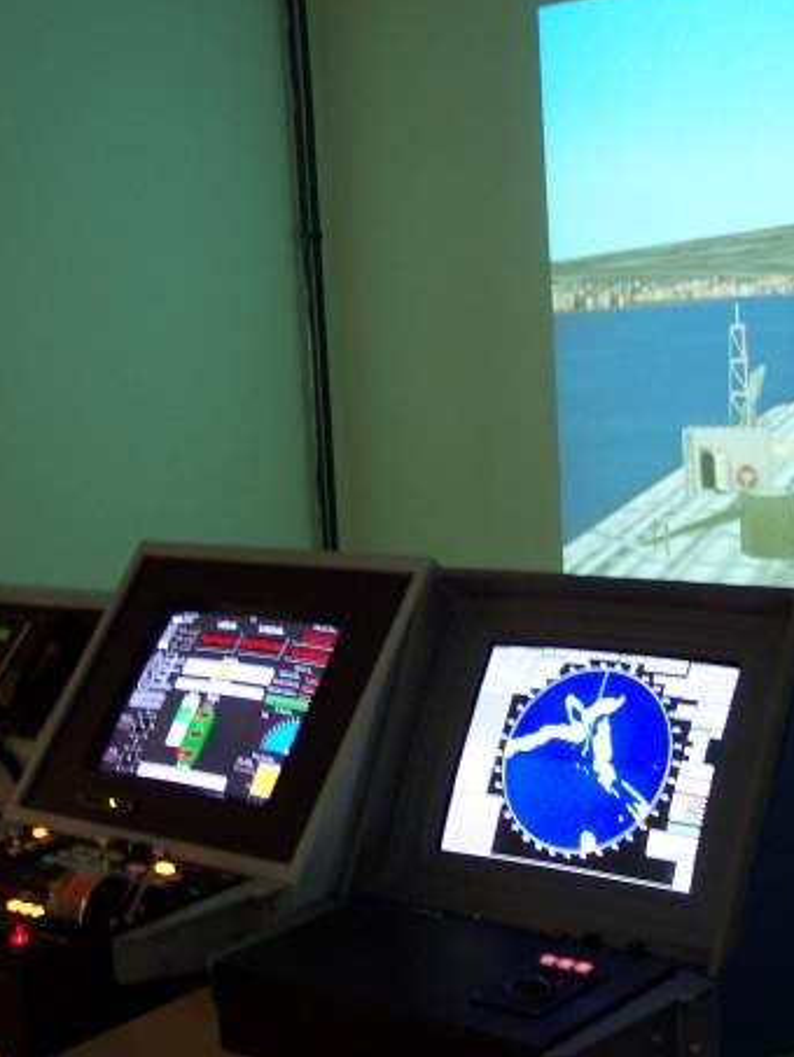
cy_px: 504
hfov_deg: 26.9
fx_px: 1651
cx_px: 506
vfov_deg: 35.5
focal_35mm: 54
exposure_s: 1/8
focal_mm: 8
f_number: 2.8
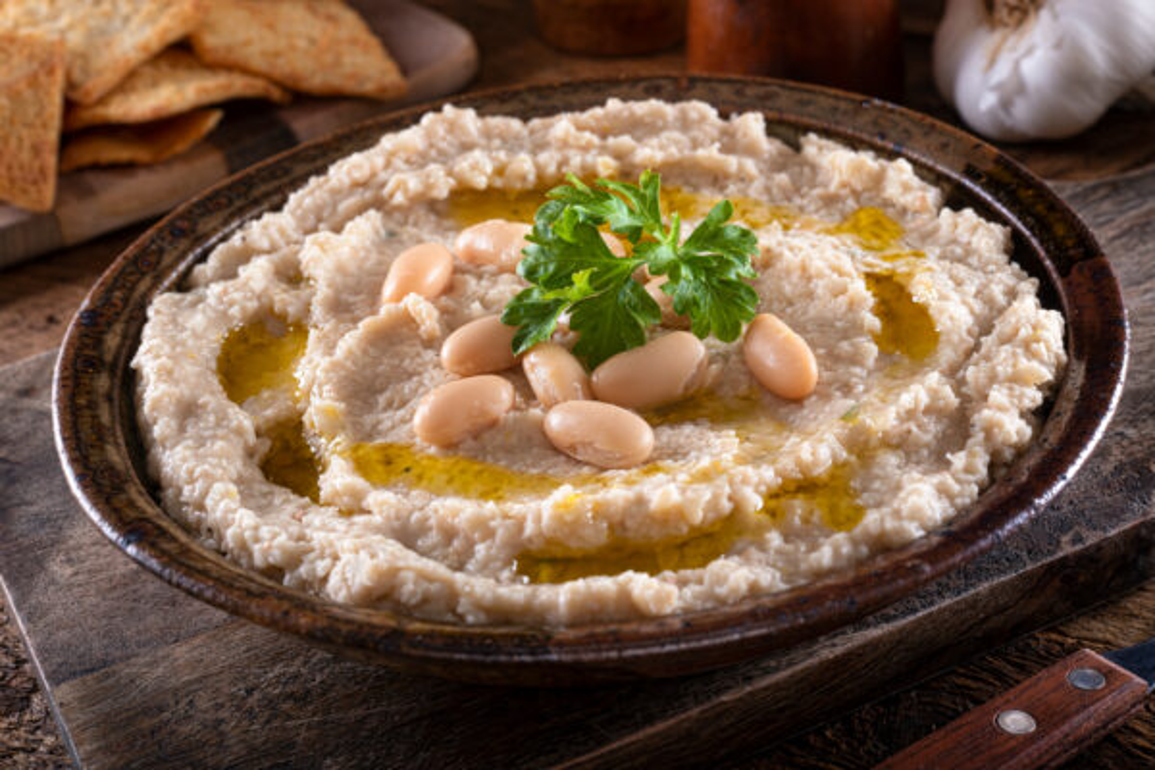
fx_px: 1764
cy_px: 385
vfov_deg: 24.6
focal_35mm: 55
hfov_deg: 36.2
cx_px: 578
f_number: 11
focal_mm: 55
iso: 100
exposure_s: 1/200
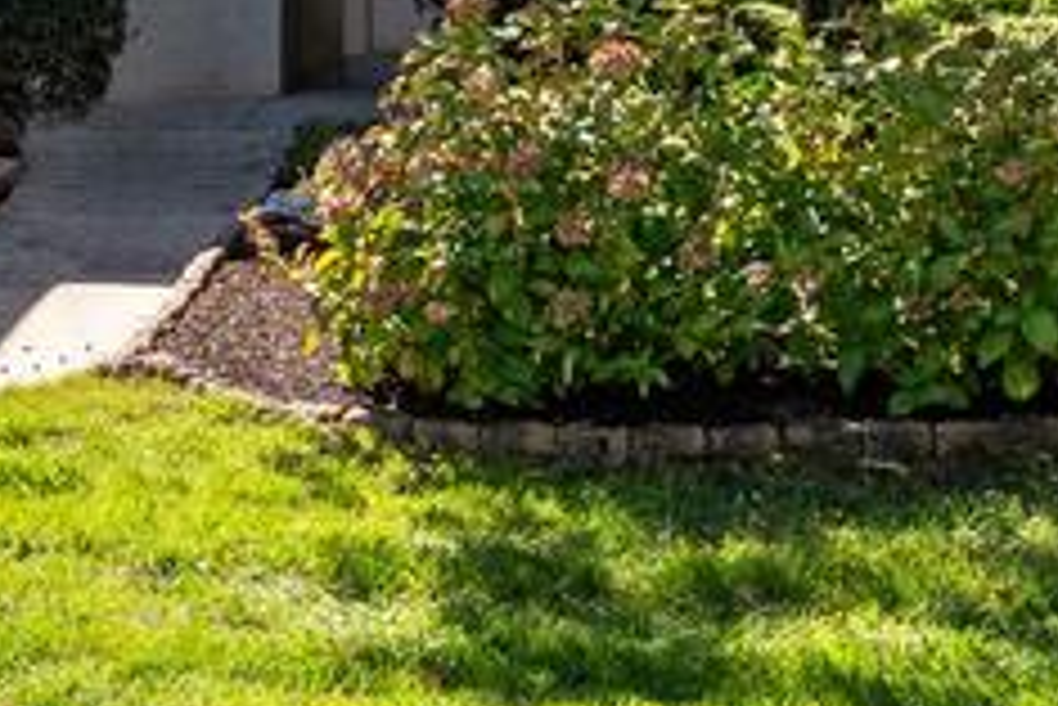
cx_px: -131
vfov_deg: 8.8
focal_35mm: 153
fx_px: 4499
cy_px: -378
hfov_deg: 13.1
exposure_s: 1/500
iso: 400
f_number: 8
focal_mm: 25
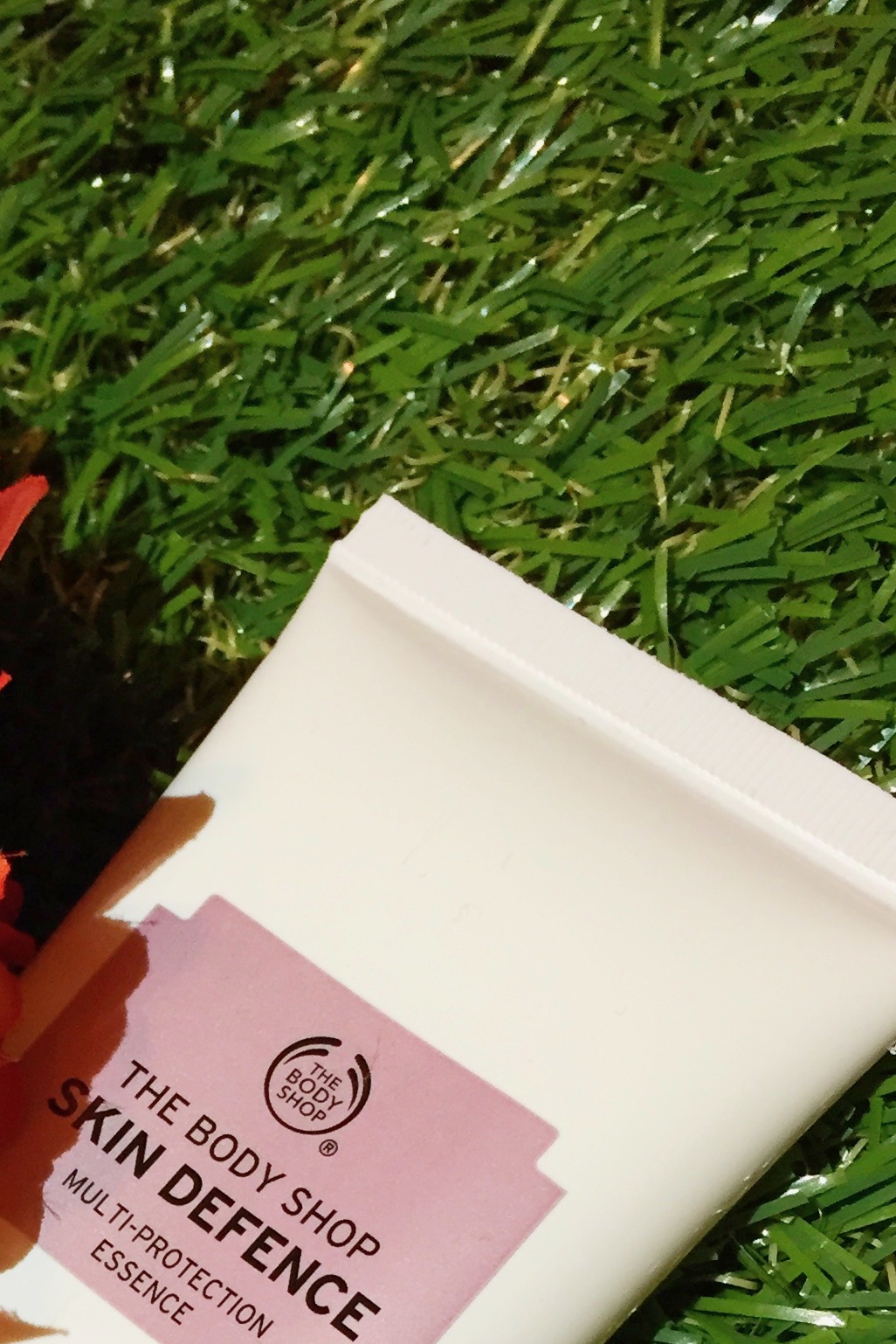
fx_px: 2388
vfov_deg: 29.4
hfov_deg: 20.4
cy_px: 1339
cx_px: -62
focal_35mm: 64
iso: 80
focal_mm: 4.15
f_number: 2.2
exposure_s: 1/33
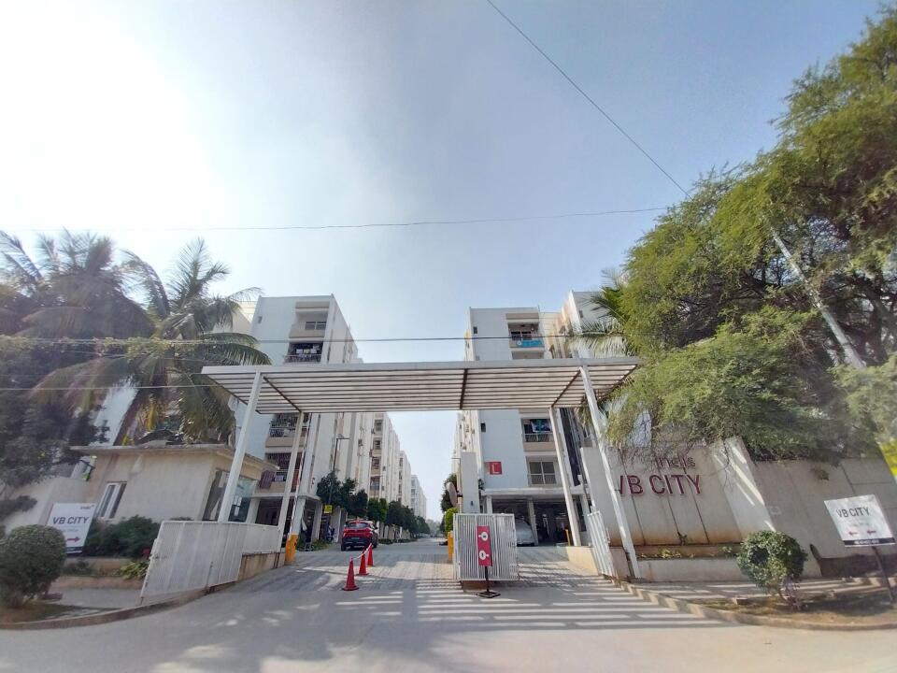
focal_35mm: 13
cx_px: 448
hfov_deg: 106.2
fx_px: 337
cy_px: 336
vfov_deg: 89.9
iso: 64
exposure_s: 1/699
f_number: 2.2
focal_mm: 1.3
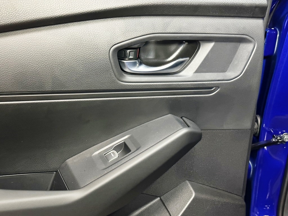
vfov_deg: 30.3
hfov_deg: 39.7
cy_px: 108
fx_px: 399
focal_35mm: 48
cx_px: 144
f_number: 1.78
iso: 640
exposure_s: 1/24
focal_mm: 6.86
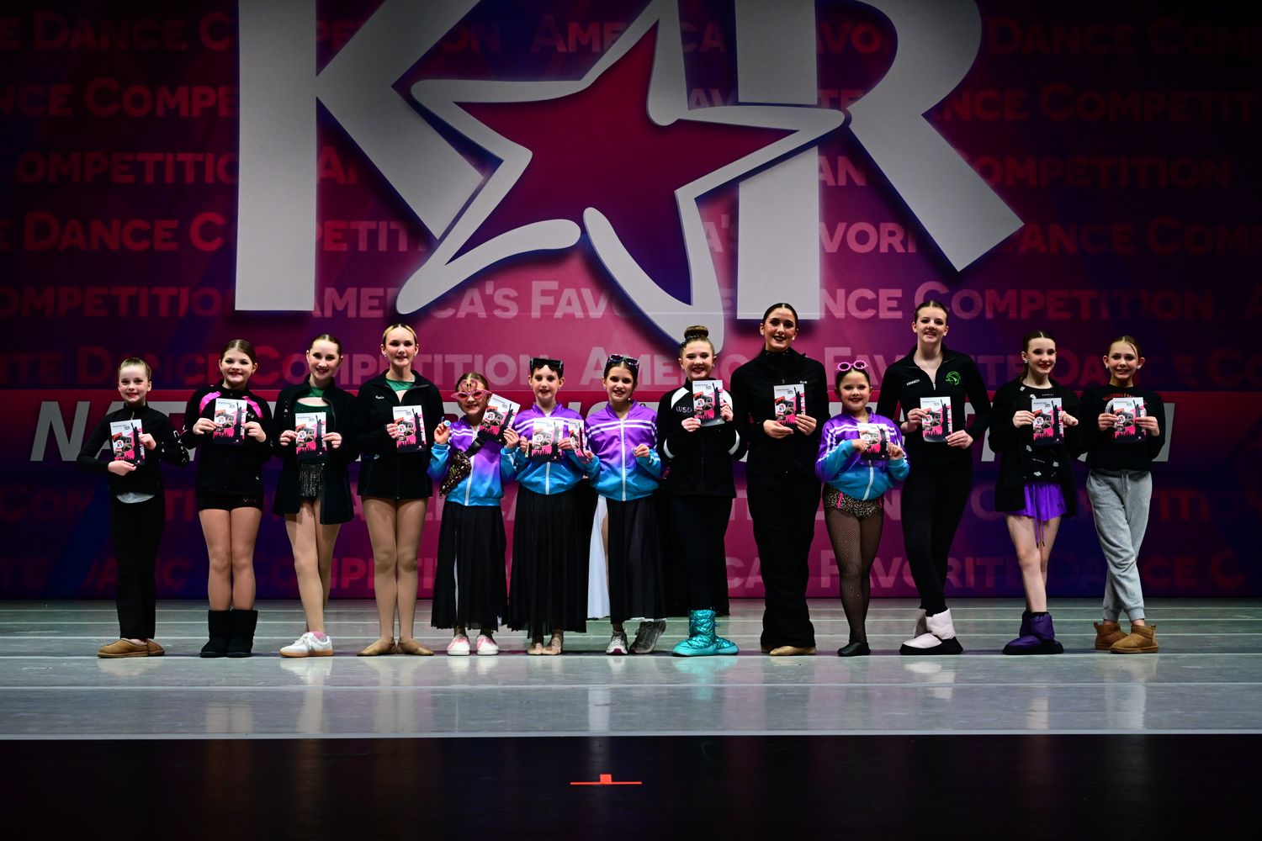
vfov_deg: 27.5
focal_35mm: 49
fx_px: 1718
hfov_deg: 40.3
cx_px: 631
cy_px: 420
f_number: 8
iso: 2000
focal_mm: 49
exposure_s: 1/250
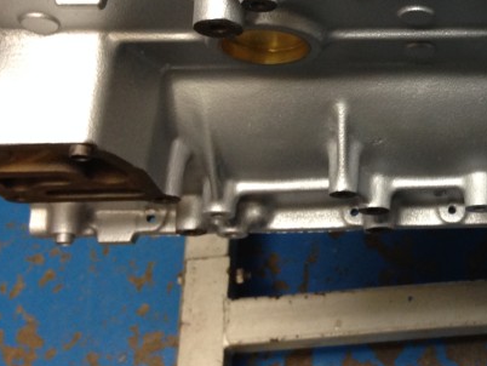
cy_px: 10
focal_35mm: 84
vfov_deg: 17.2
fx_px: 1182
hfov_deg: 22.0
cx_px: 533
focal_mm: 4.12
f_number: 2.4
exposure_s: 1/20
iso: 100
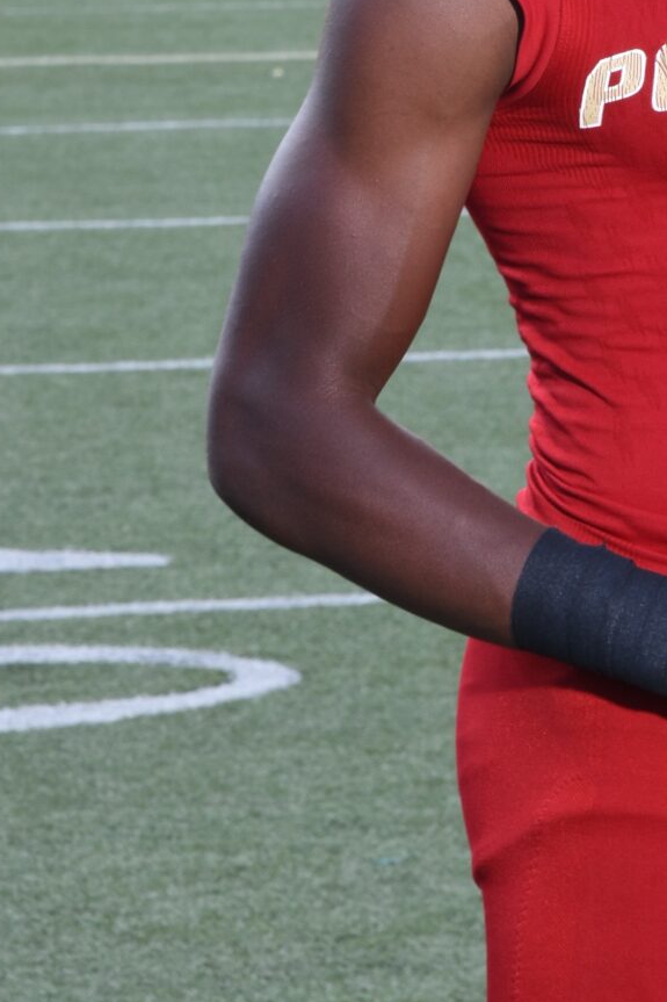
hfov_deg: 5.0
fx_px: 7673
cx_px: 684
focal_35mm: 276
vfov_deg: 7.5
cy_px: 338
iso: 200
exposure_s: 1/80
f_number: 10
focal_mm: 62
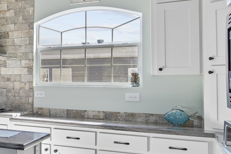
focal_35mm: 53
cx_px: -104
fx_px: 340
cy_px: 74
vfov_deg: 25.5
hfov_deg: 27.6
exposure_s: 1/20
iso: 320
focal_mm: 17
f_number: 7.1
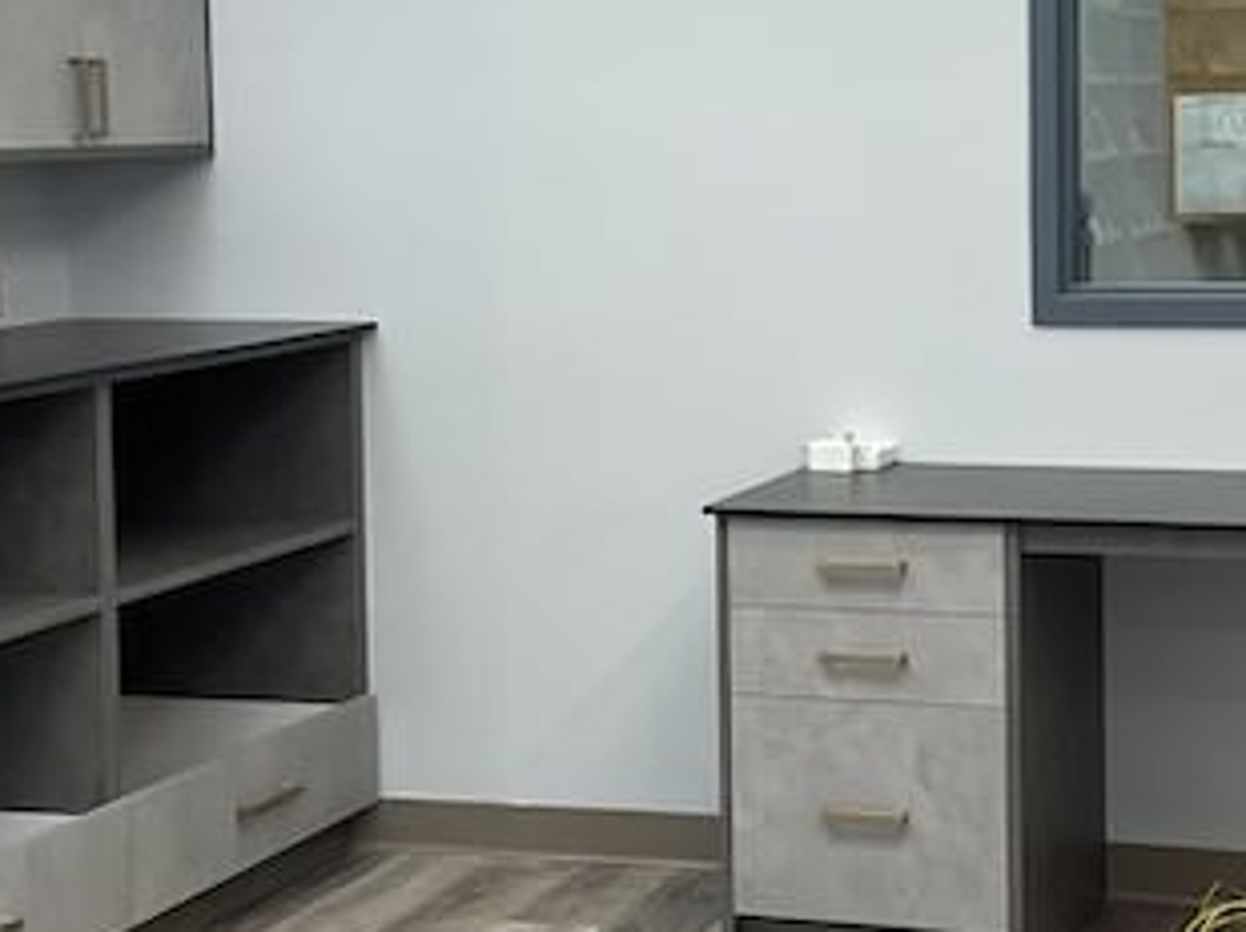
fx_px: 3021
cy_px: 337
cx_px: 748
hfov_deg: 23.3
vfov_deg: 17.5
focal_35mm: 84
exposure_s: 1/120
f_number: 1.6
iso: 100
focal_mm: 4.2
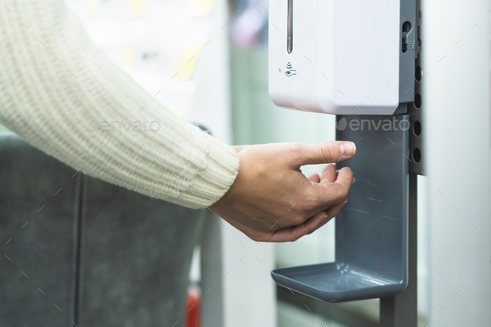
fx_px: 750
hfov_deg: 36.3
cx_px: 246
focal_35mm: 55
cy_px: 164
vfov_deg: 24.6
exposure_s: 1/160
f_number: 2.5
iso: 400
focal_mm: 55
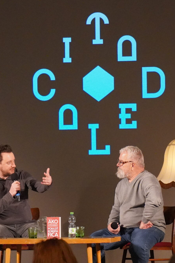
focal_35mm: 201
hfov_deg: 6.8
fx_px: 1465
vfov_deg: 10.2
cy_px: 159
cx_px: 105
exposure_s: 1/160
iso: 6400
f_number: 5
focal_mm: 70
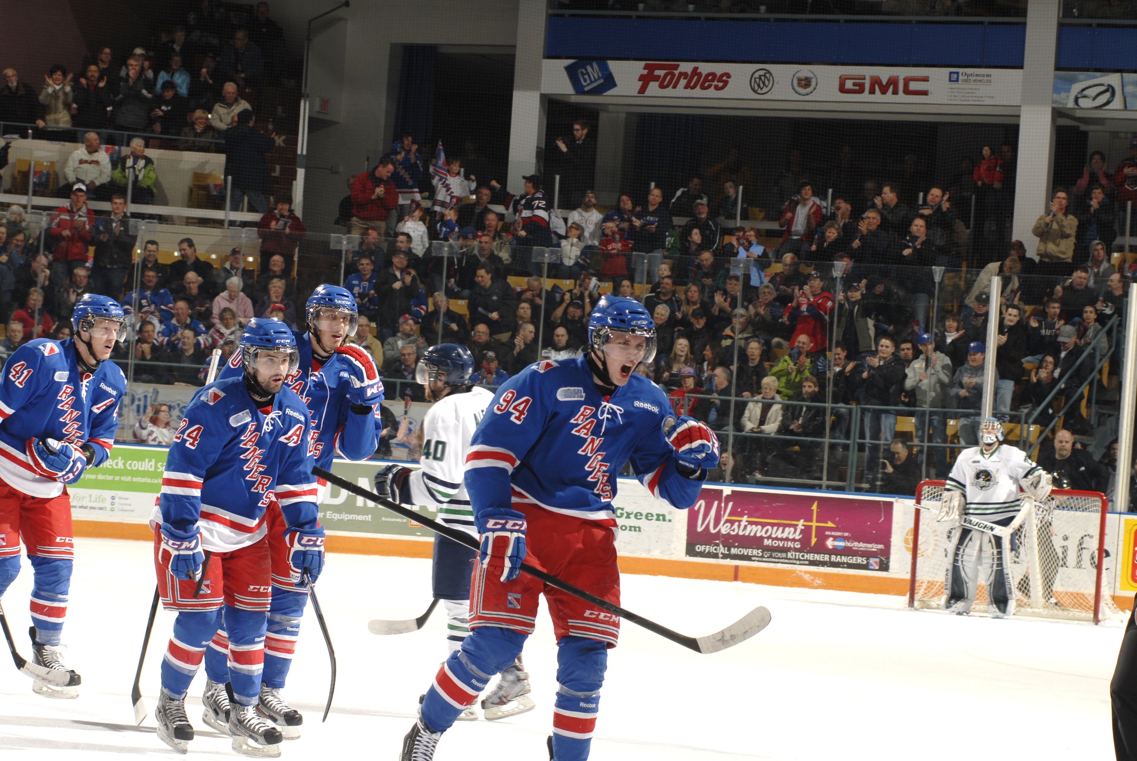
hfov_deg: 17.0
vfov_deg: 11.5
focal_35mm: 120
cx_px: 568
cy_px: 380
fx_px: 3795
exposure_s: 1/250
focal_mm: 80
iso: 100
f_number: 7.1
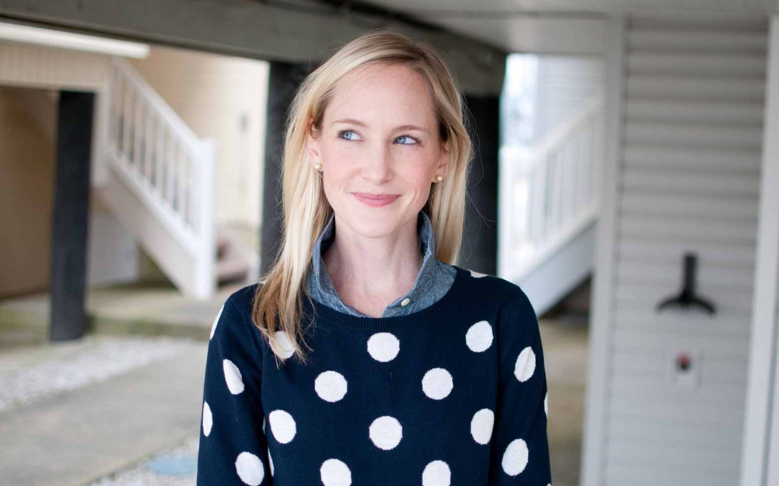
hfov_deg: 37.2
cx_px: 390
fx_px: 1157
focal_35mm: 55
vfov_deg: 23.7
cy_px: 262
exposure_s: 1/1250
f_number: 1.8
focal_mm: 35
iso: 400
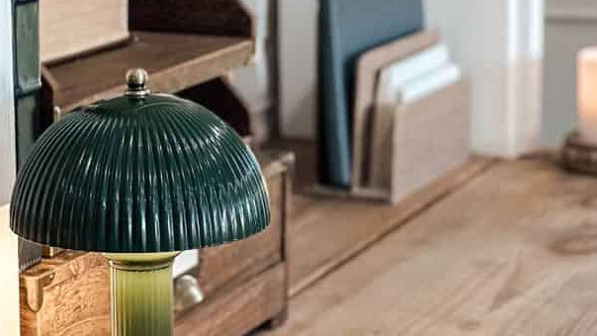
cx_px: 121
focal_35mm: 133
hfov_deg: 16.0
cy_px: 115
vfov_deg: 9.1
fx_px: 2106
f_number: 1.8
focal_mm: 6.86
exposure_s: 1/60
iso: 160
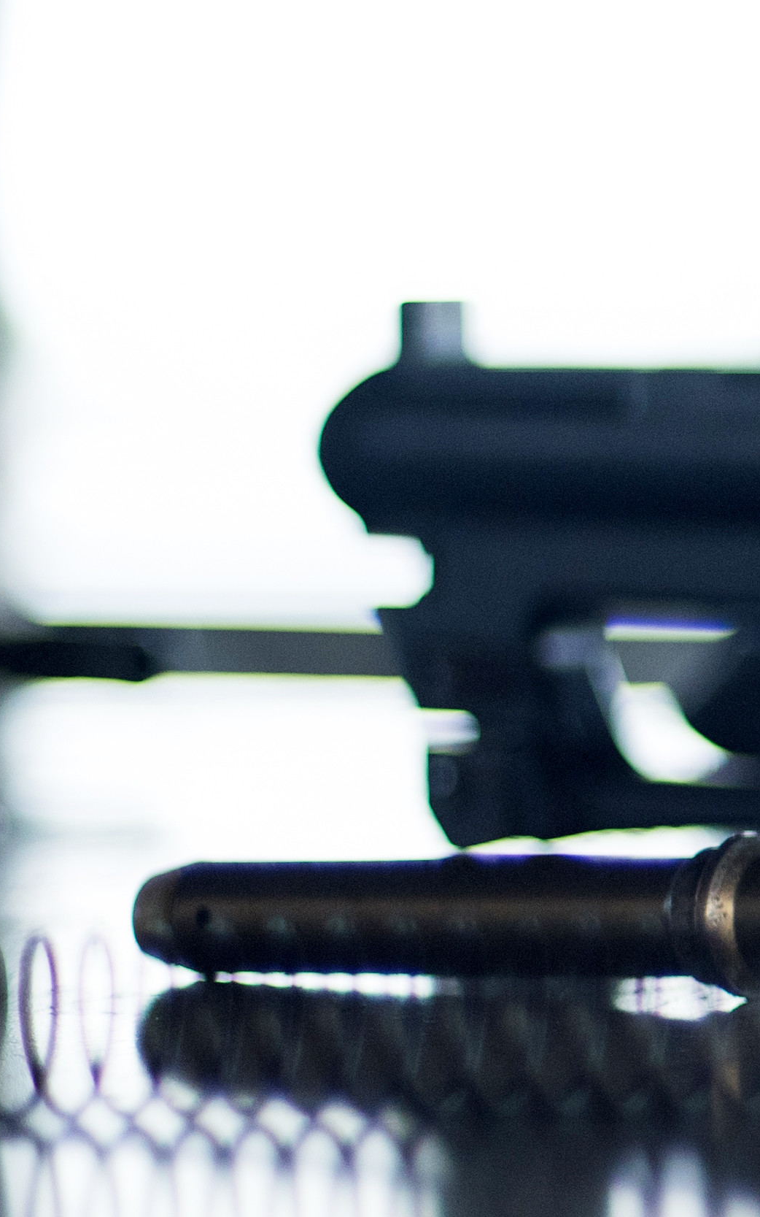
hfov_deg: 5.5
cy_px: 488
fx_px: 7456
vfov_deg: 9.3
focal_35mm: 225
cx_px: 2187
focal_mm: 50
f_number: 1.8
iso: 400
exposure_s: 1/400
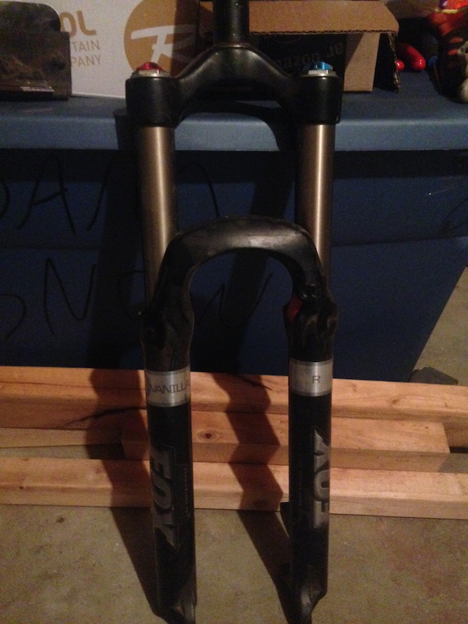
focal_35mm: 33
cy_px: 312
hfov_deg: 42.9
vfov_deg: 55.4
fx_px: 595
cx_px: 234
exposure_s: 1/15
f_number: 2.4
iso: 800
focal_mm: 4.12
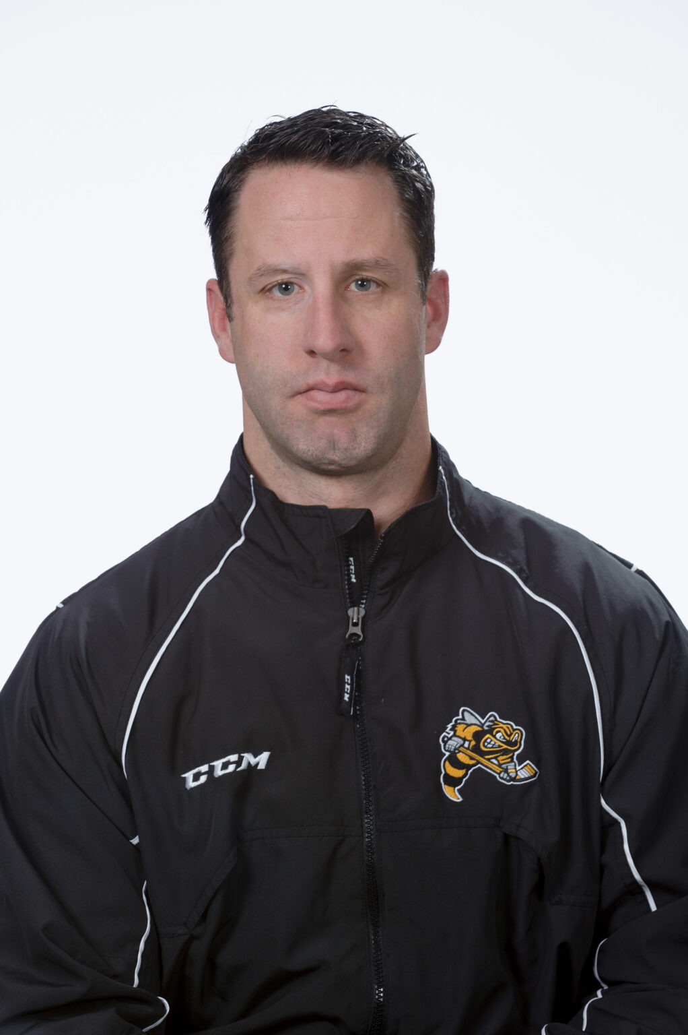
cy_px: 518
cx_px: 344
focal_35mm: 130
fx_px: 3731
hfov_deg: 10.5
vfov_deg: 15.8
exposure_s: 1/125
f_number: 8
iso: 100
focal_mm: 130
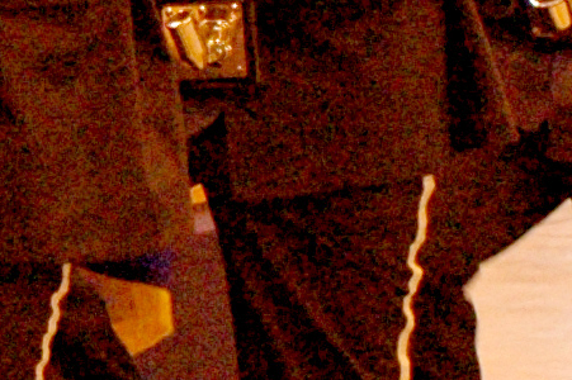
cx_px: -696
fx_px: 5562
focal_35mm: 350
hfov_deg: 5.7
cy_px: -91
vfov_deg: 3.9
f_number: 4
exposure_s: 1/80
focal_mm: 35
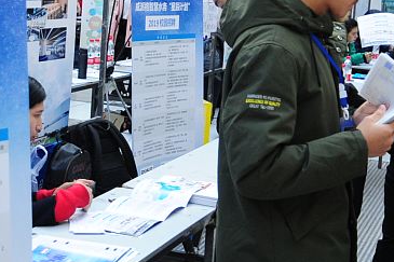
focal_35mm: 79
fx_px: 864
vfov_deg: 17.0
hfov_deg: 25.6
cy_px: 32
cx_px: 146
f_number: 4
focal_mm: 24
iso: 1600
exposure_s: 1/320
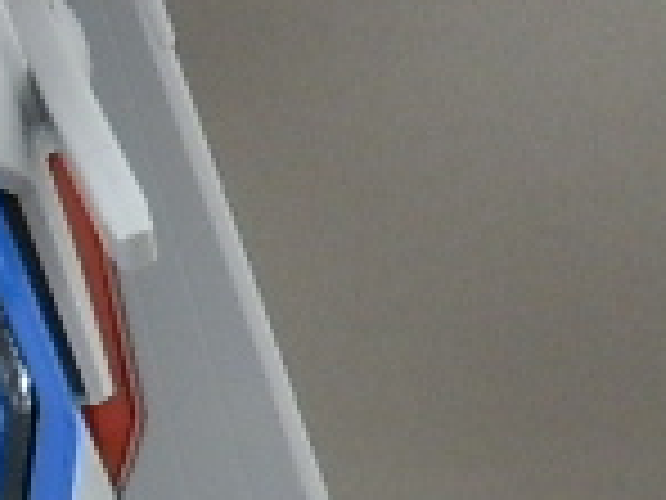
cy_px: 941
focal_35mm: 147
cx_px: -382
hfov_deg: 12.6
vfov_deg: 9.5
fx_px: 2828
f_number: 3.5
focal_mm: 6.17
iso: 200
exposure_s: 1/8
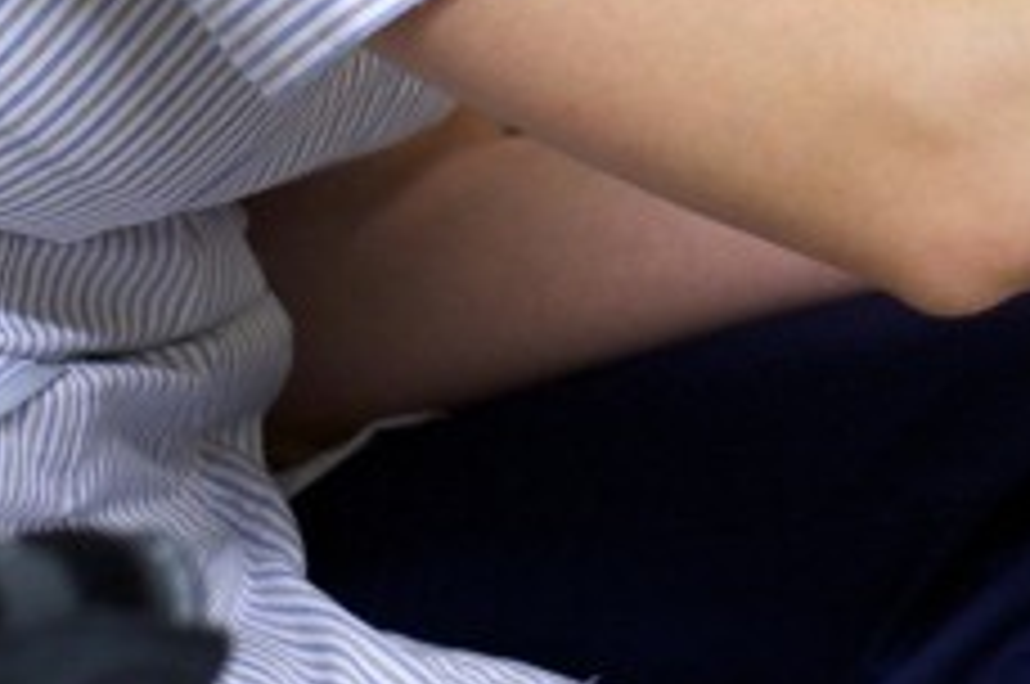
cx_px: 1430
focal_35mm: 224
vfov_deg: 6.0
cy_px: -691
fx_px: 6400
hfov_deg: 9.0
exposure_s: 1/60
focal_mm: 50
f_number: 3.3
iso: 1000
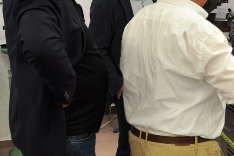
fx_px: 532
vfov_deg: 16.6
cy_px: 100
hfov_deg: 23.0
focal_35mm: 82
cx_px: 270
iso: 200
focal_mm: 18
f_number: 3.5
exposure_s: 1/40
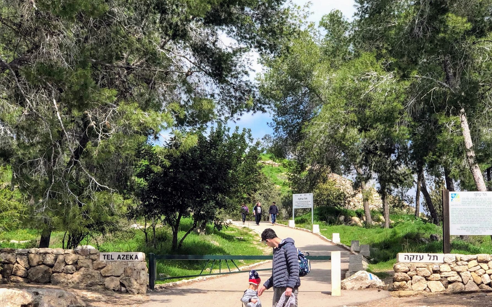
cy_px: 209
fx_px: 1059
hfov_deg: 26.1
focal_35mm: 79
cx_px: 251
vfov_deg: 16.5
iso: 16
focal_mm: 6
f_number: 2.4
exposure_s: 1/1412
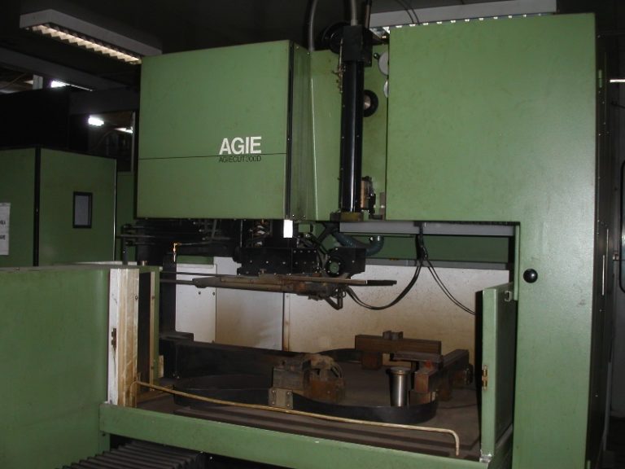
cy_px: 234
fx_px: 686
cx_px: 312
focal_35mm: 38
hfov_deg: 49.0
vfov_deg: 37.7
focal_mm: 7.8
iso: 109
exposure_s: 1/30
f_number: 2.8
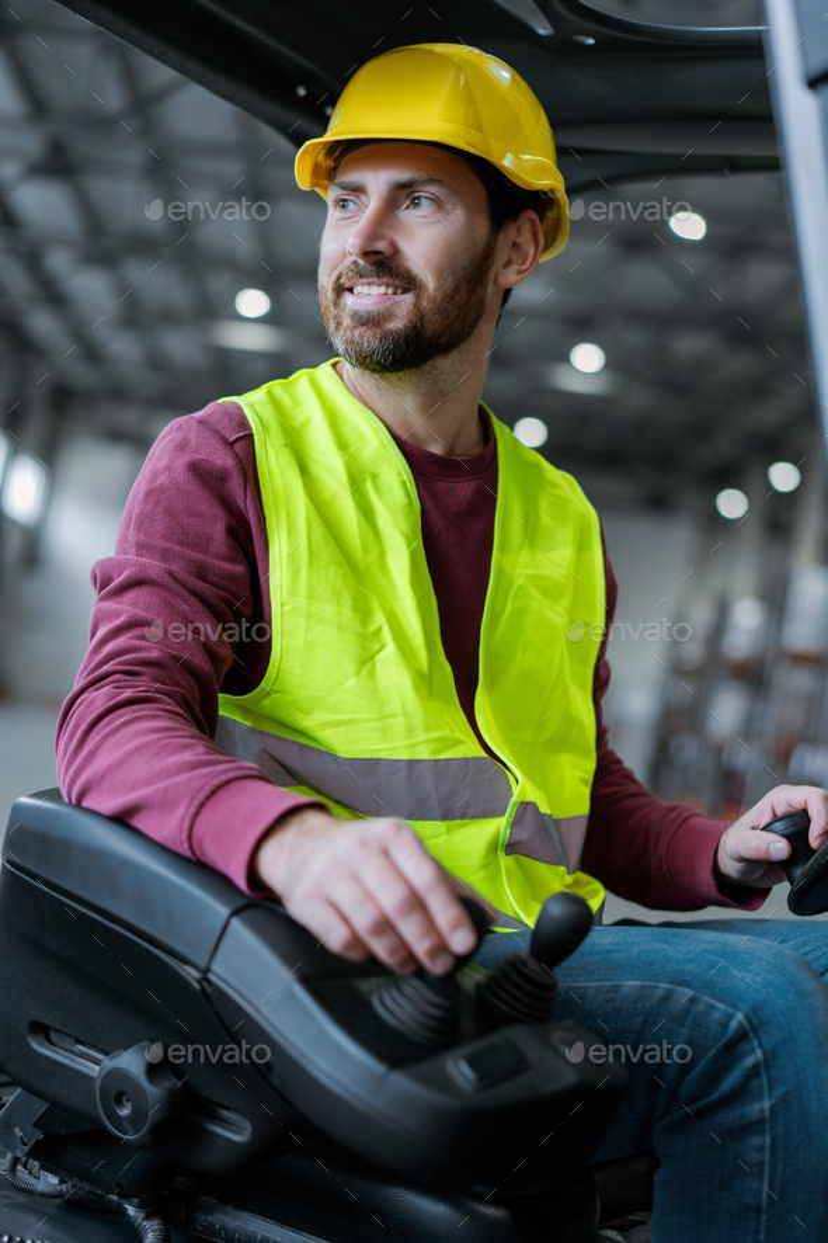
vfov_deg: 36.2
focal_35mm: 55
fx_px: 1897
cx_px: 414
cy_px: 622
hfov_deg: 24.6
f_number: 2.2
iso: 400
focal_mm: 55
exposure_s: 1/125
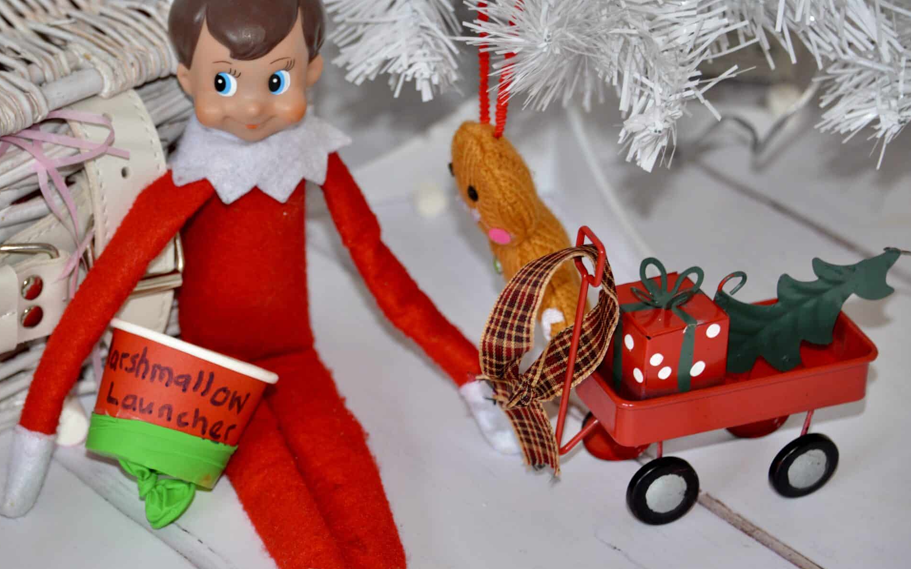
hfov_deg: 13.7
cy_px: 285
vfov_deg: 8.6
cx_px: 329
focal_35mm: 153
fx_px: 3798
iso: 1250
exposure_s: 1/80
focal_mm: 112
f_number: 5.3
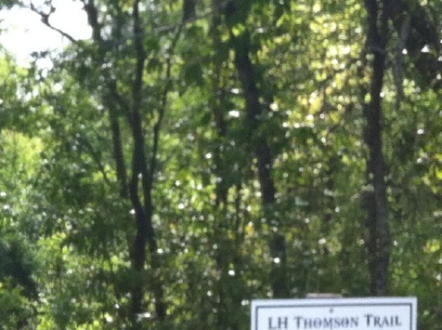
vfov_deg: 9.9
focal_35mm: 147
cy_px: 390
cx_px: -287
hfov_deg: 12.6
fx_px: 1873
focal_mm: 3.85
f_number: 2.8
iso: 80
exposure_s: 1/285
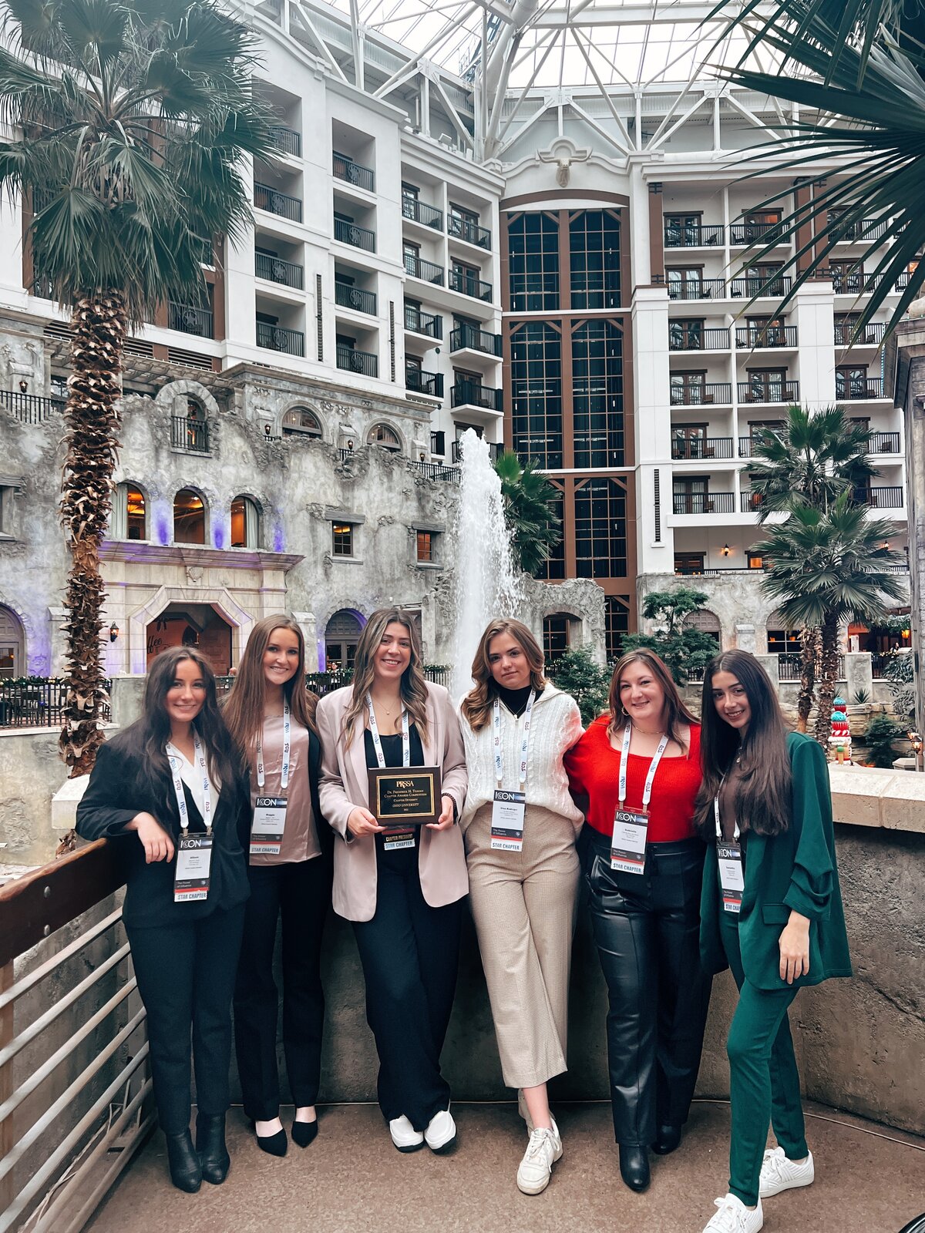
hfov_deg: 53.1
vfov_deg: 67.3
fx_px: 926
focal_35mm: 26
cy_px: 616
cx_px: 462
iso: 125
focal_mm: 5.7
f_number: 1.5
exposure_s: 1/120
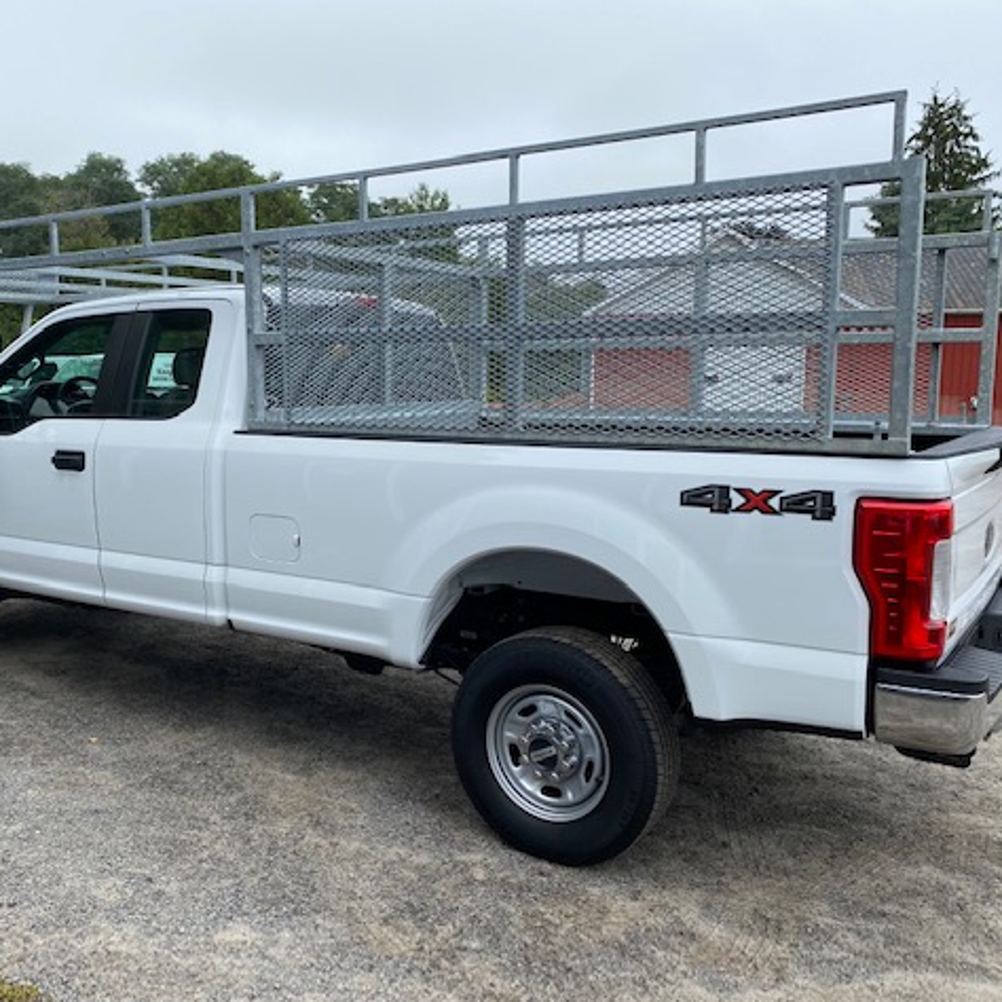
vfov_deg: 52.5
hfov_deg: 52.3
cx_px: 416
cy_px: 501
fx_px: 1015
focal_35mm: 31
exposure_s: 1/805
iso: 32
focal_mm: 4.25
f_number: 1.8
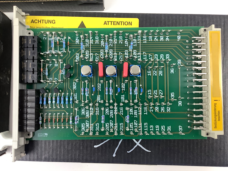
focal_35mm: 32
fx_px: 211
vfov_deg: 44.2
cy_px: 88
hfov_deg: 56.8
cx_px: 112
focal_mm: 3.3
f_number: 2.4
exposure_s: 1/50
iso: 160
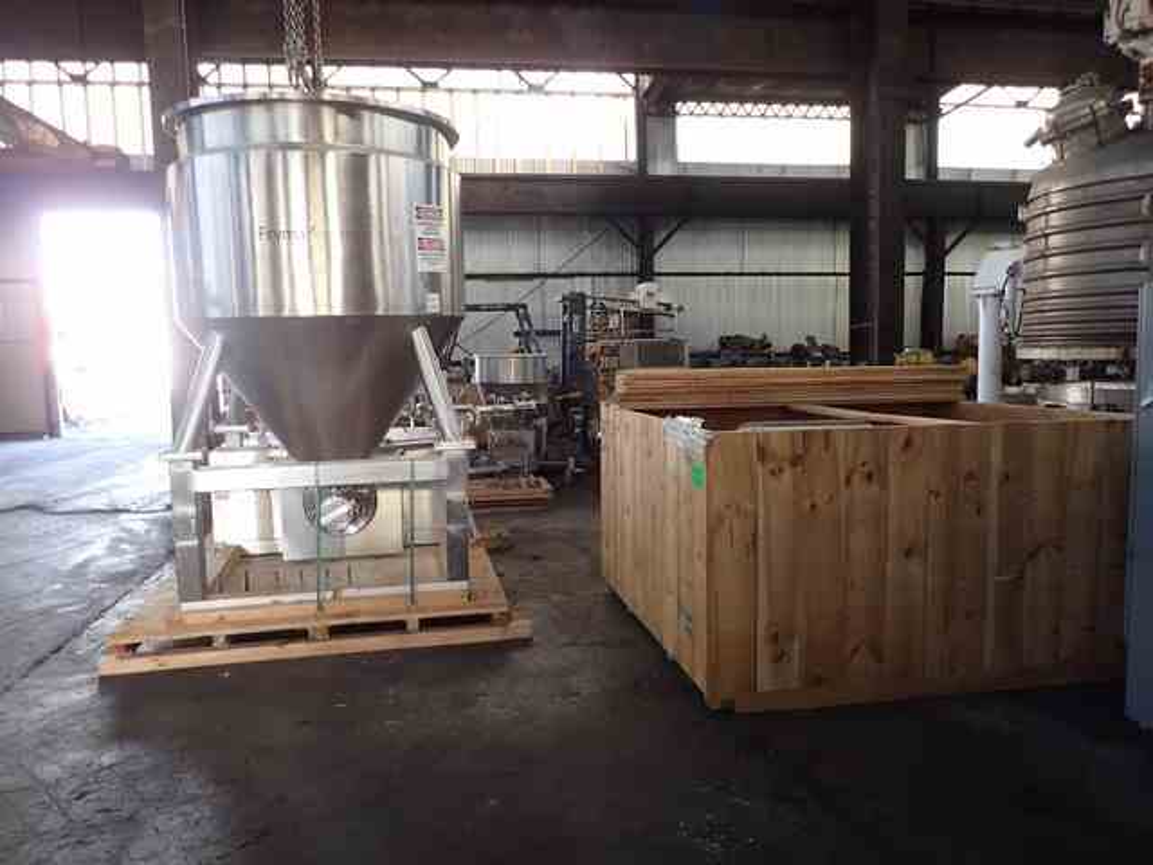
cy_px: 432
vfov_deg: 54.9
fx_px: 833
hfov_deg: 69.4
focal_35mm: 25
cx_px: 576
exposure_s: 1/50
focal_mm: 4.5
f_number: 2
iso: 200
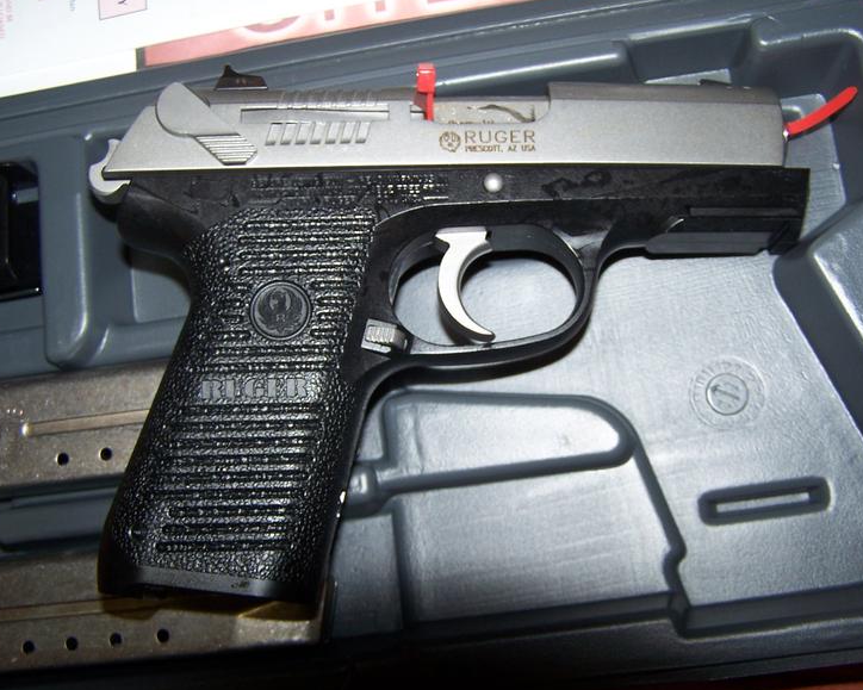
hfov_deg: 44.8
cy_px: 348
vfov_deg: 36.5
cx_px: 458
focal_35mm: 41
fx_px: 1047
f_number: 2.8
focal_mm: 6.3
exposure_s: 1/60
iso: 80
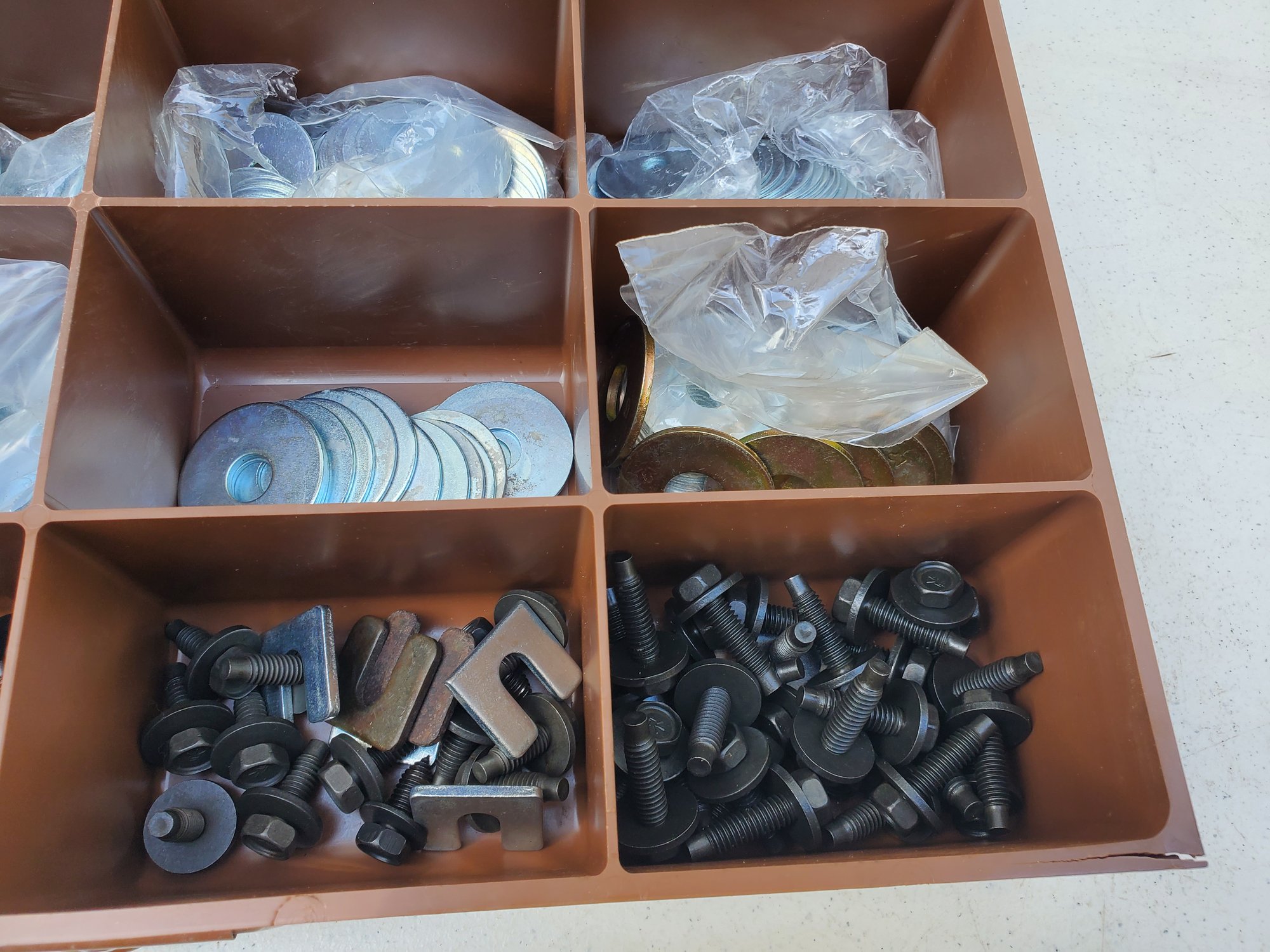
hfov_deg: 67.3
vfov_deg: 53.1
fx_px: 954
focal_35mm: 26
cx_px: 635
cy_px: 476
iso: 50
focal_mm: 4.3
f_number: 2.4
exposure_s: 1/120
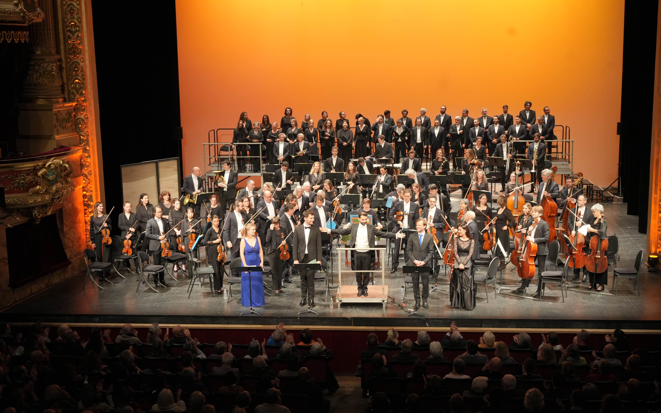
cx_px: 335
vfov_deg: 26.0
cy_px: 215
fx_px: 894
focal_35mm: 50
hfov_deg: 40.6
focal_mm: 47.6
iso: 2500
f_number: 6.3
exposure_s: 1/40
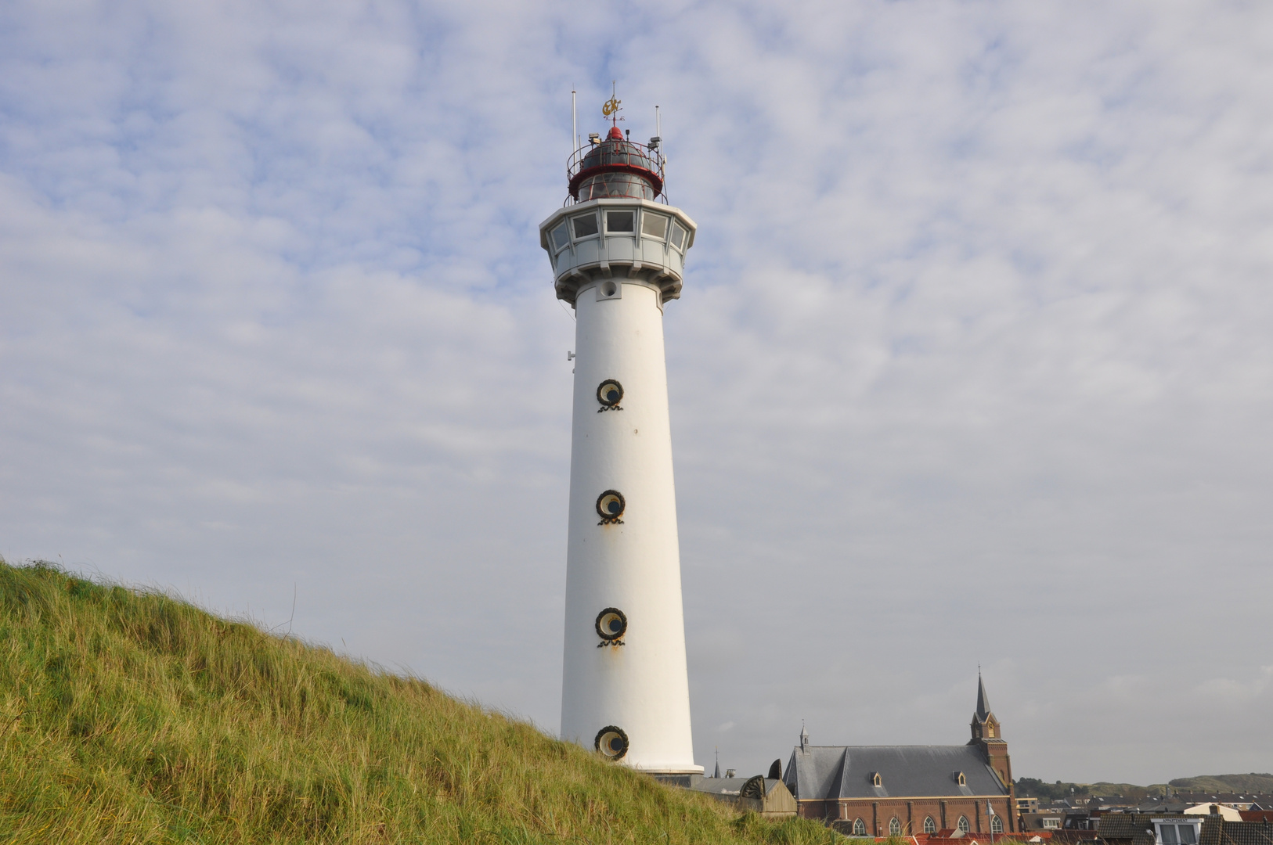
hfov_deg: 53.2
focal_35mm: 36
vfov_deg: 36.8
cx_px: 636
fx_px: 1271
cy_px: 422
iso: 200
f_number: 14
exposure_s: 1/160
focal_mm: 24
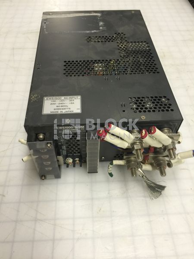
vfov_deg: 61.7
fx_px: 217
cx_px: 97
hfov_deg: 48.2
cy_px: 130
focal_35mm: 29
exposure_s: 1/15
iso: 40
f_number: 2.2
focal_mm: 4.15
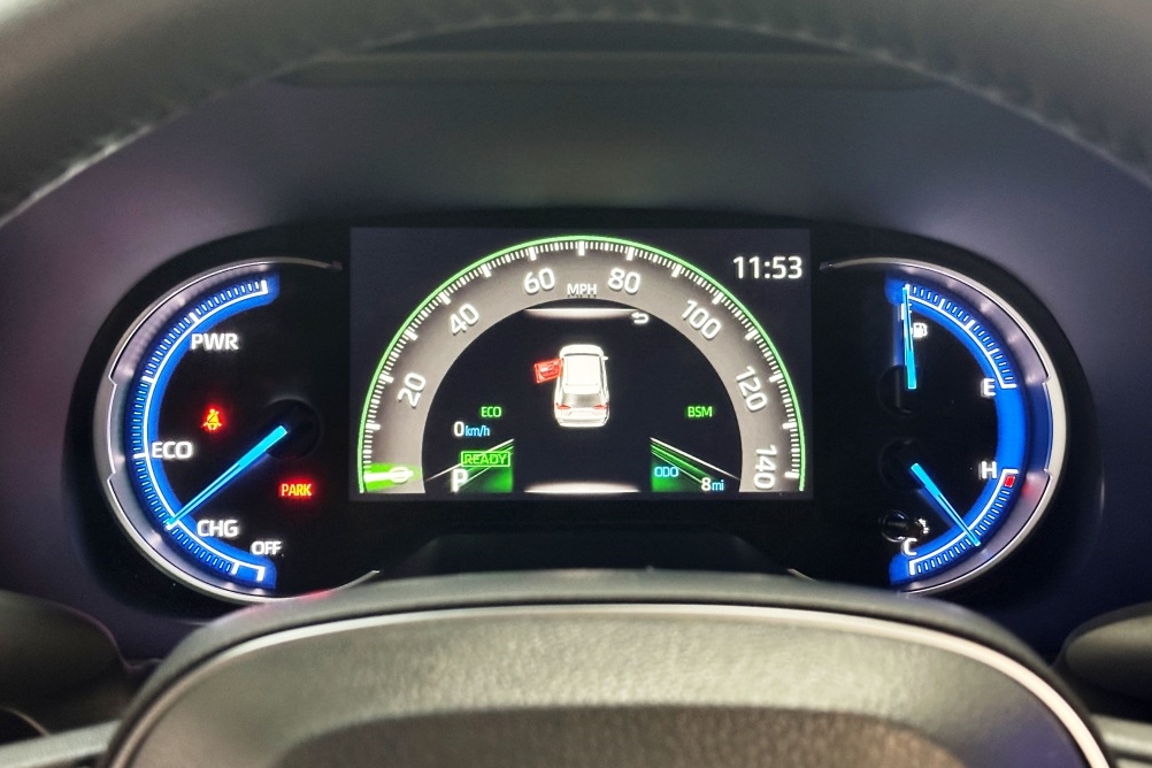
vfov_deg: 26.5
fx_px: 1632
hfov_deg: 38.9
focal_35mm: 51
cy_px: 379
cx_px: 587
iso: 640
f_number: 1.78
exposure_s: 1/28
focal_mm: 6.86
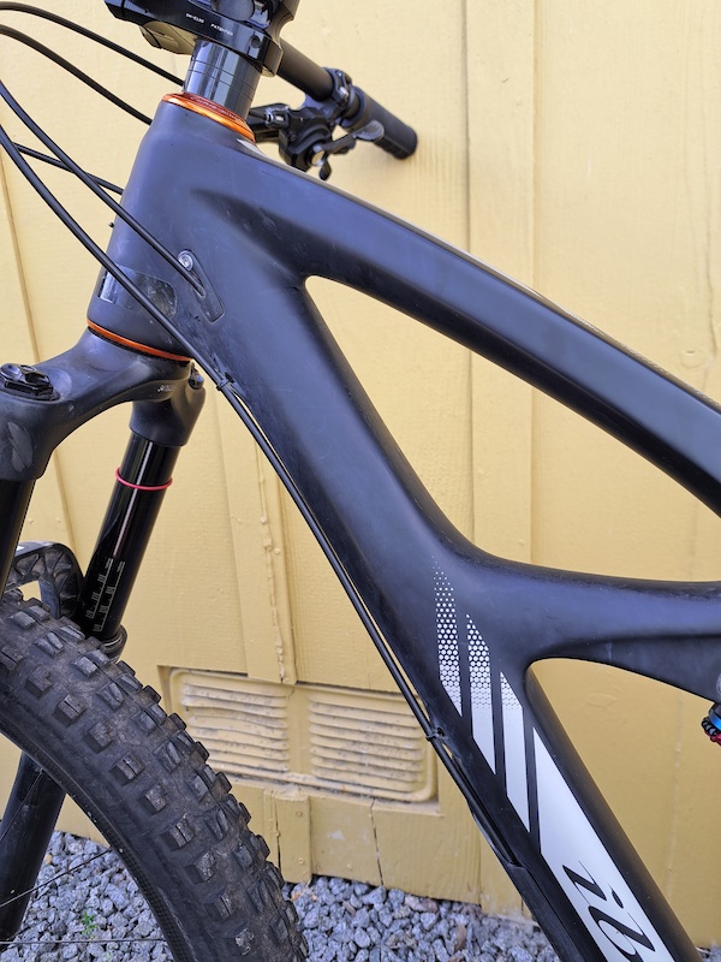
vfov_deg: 71.6
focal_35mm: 24
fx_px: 667
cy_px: 481
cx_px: 360
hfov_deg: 56.8
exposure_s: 1/60
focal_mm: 5.23
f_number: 1.8
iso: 50
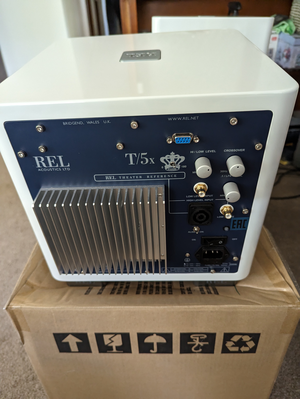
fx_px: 277
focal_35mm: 24
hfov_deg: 56.9
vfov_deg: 71.5
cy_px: 200
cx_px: 150
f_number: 1.85
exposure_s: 1/107
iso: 1448
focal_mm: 6.81
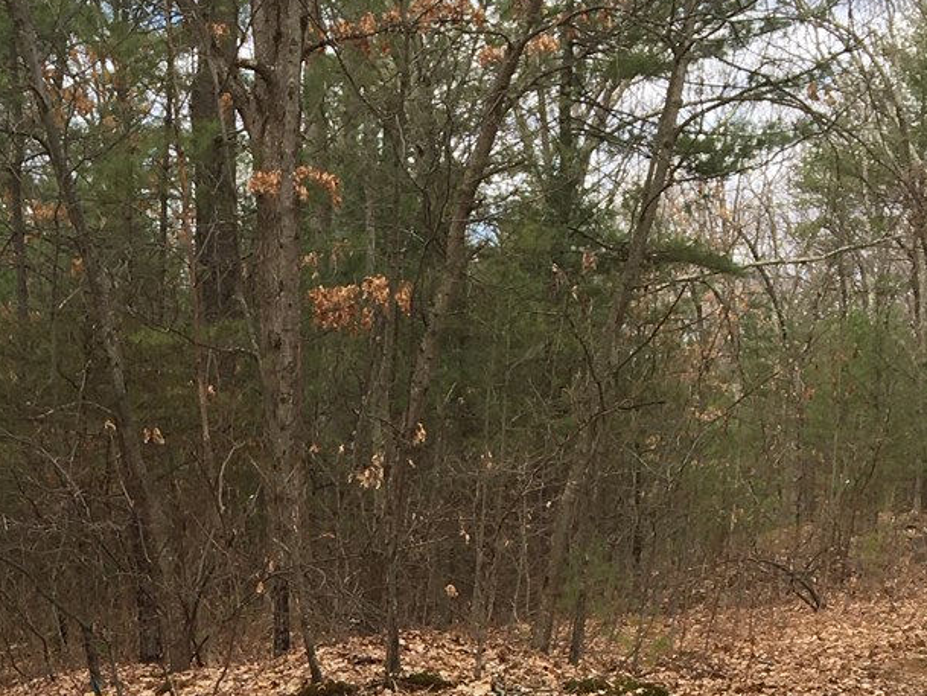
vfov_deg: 14.7
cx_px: 114
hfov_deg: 20.1
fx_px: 2571
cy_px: 911
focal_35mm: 96
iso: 25
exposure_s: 1/450
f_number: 2.2
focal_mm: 4.15
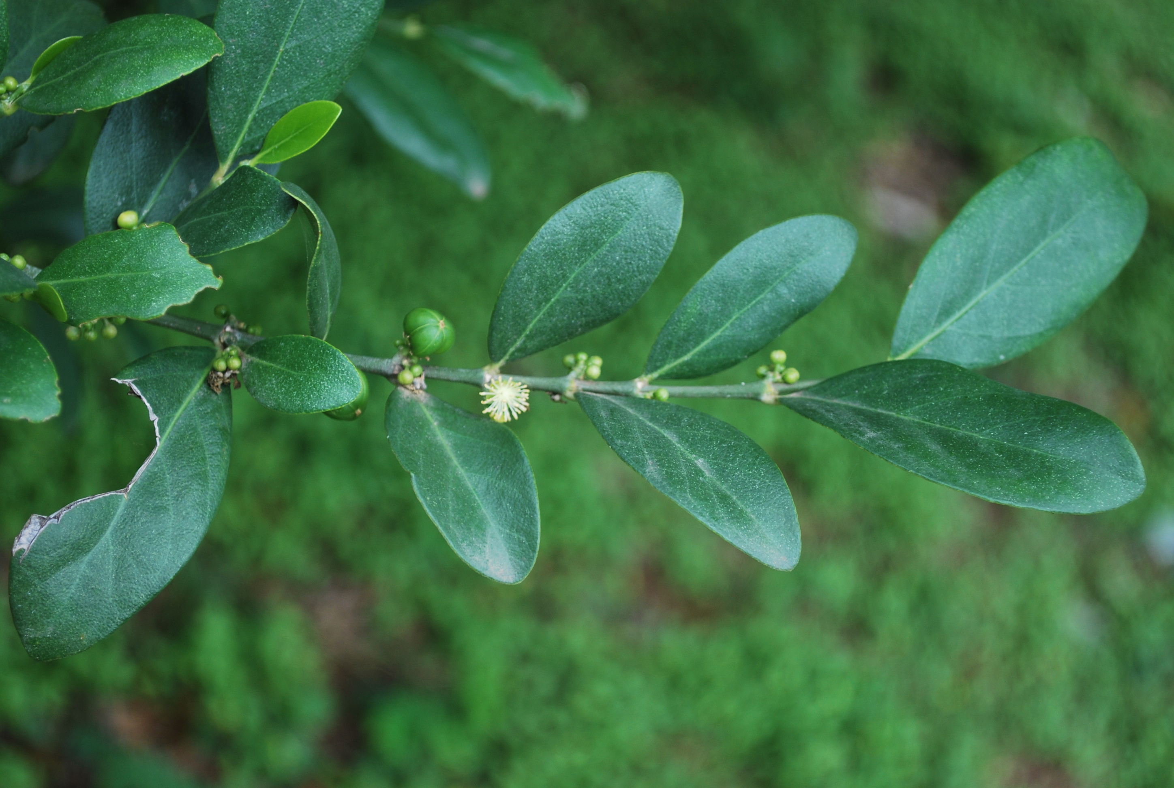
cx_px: 587
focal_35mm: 66
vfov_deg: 20.7
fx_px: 2157
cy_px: 394
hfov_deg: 30.5
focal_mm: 44
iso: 200
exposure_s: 1/125
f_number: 5.3
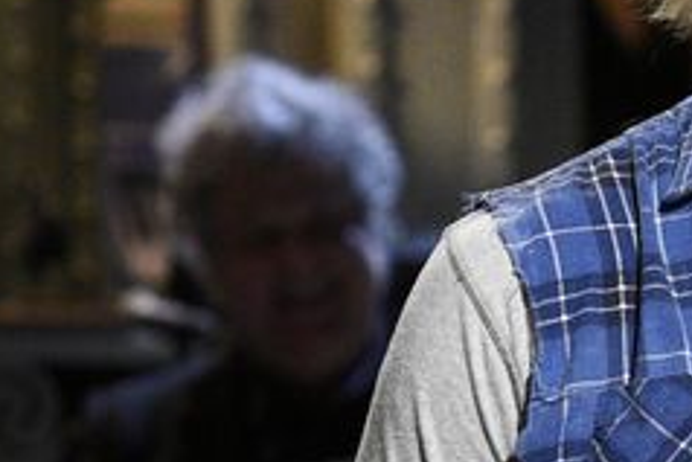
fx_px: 10982
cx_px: 991
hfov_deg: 3.6
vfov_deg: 2.4
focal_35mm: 571
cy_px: 857
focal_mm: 85
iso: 3200
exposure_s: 1/200
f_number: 4
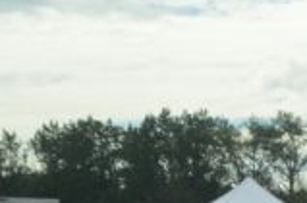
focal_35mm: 210
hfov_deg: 9.1
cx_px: 664
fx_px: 1789
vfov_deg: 6.3
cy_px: 419
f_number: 6.3
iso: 400
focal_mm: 29
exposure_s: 1/1600
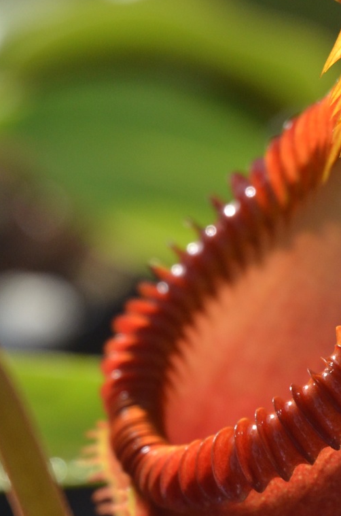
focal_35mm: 321
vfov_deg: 6.4
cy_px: 453
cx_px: 242
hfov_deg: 4.3
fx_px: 4586
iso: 400
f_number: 4.5
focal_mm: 70
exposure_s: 1/320
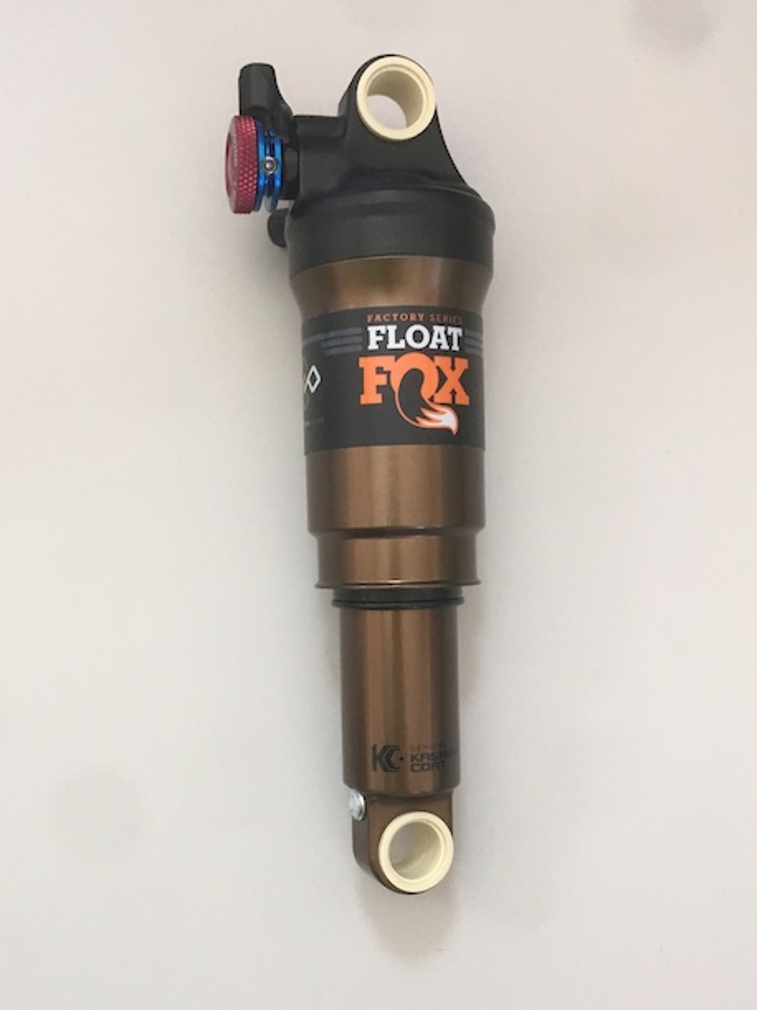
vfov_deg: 48.9
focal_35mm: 38
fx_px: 1108
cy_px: 572
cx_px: 331
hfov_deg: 37.7
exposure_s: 1/30
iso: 40
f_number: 2.2
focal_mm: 4.15
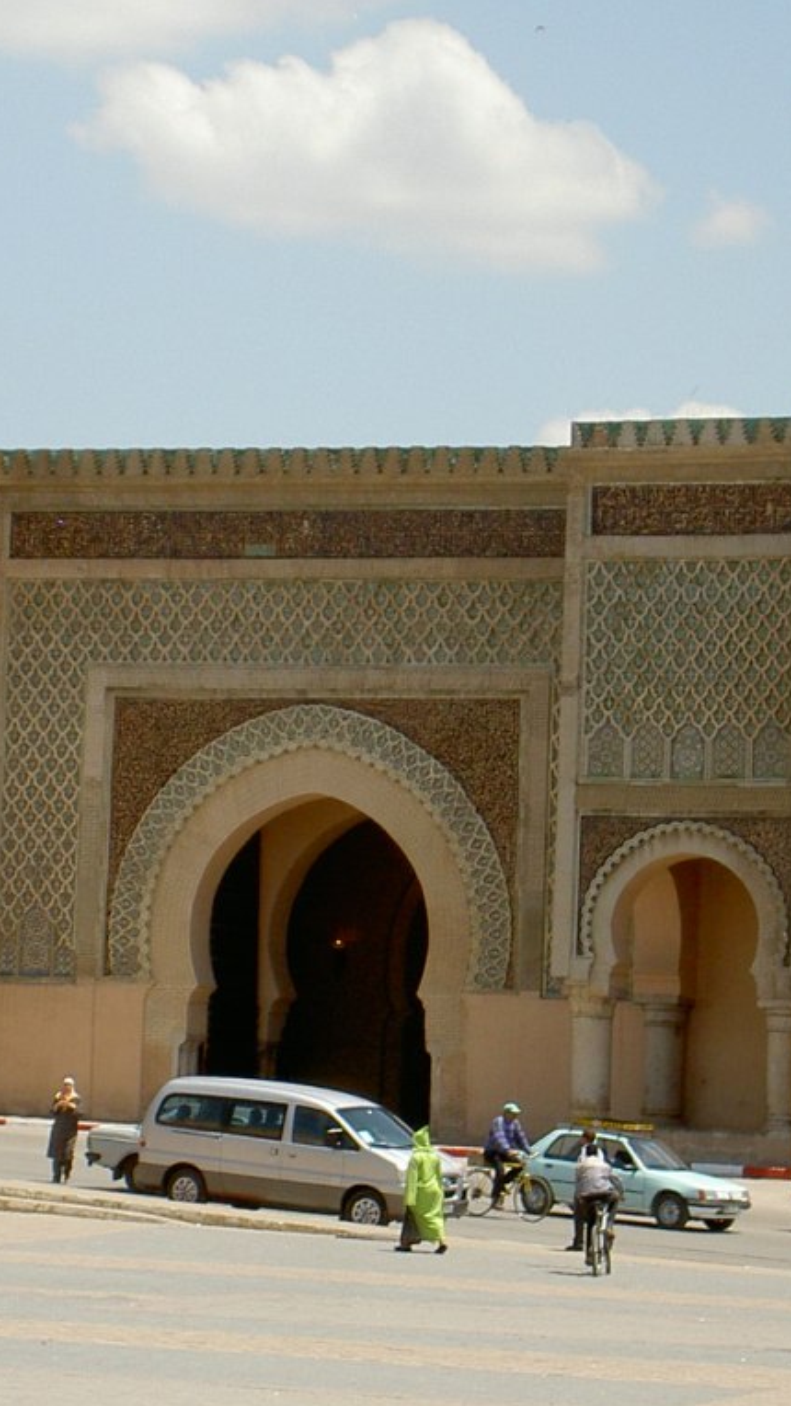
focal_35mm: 149
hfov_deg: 8.1
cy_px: 703
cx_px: 401
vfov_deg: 14.4
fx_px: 5553
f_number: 4.9
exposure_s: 1/400
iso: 50
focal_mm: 16.8
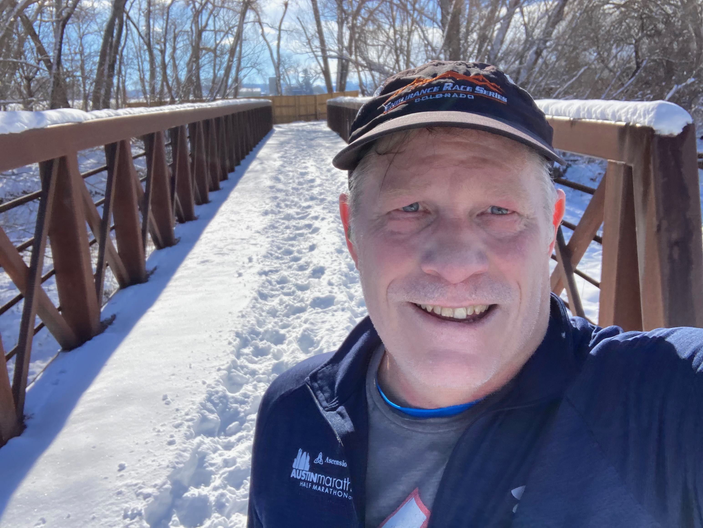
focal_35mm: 32
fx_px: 650
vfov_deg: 44.2
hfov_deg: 56.8
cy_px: 264
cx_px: 352
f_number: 2.2
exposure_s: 1/574
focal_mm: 2.87
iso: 20
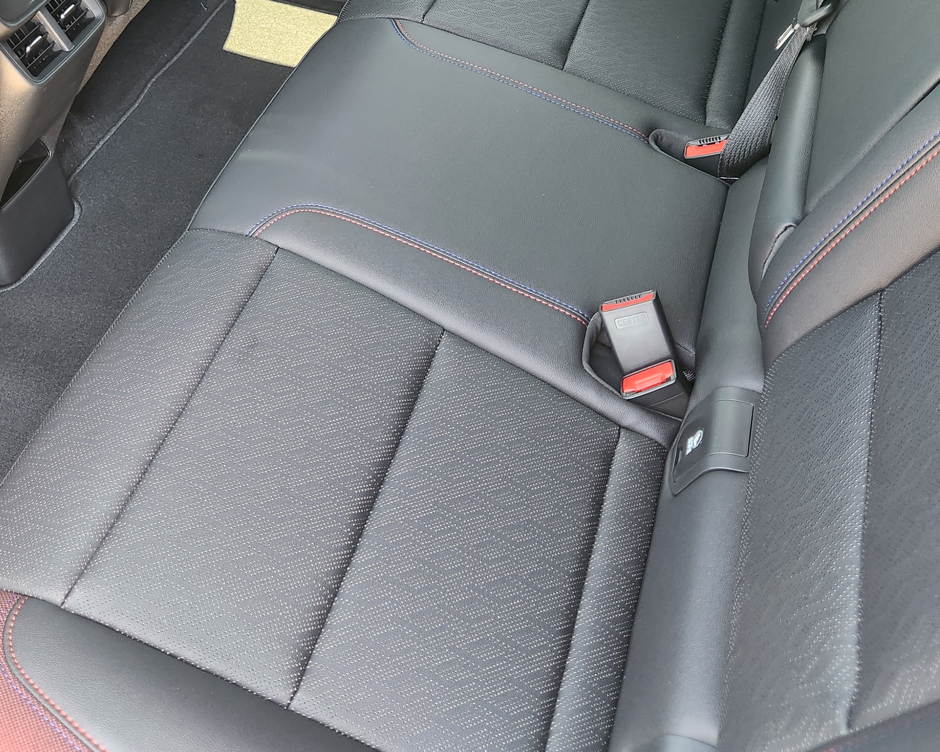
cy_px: 119
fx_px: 1141
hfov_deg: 44.3
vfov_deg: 35.0
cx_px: 336
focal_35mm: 41
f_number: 1.8
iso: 250
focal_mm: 5.4
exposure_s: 1/100
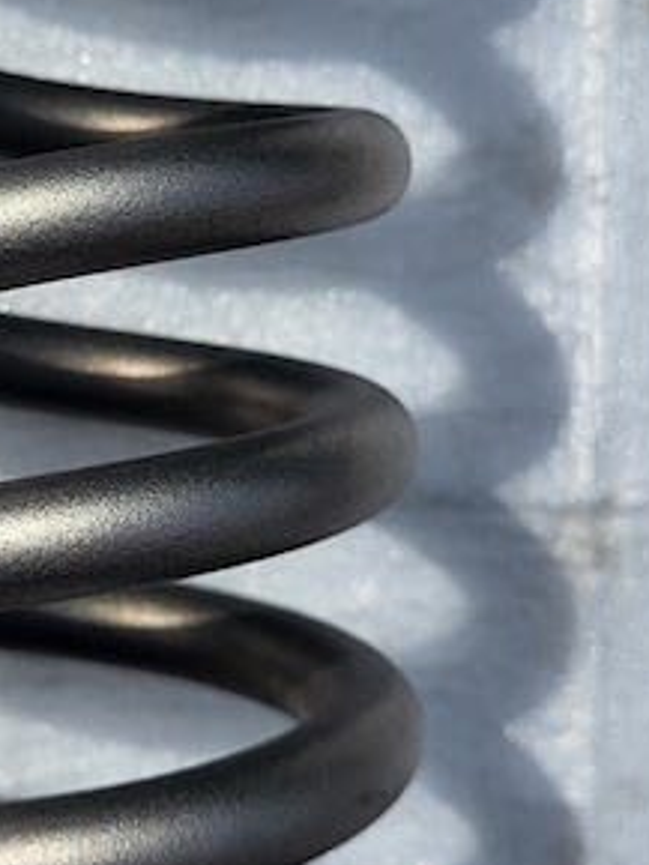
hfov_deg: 20.0
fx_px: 1799
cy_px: 287
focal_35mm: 72
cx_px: 57
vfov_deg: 26.9
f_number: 1.8
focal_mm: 5.4
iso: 40
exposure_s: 1/3840
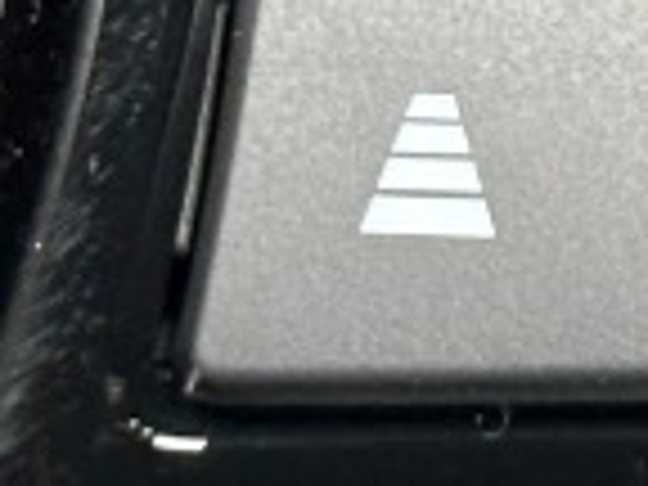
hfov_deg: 5.8
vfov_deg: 4.3
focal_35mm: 341
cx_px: 914
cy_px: -198
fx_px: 6383
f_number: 1.78
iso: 320
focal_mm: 6.86
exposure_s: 1/40
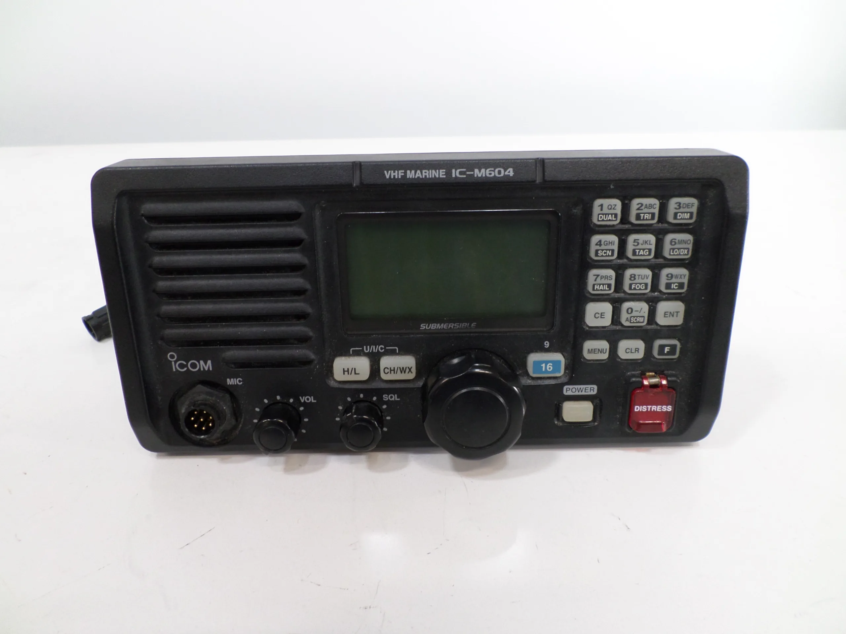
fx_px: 611
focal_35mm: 25
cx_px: 423
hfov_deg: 69.4
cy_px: 317
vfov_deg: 54.9
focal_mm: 4.5
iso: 100
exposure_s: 1/30
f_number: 2.5
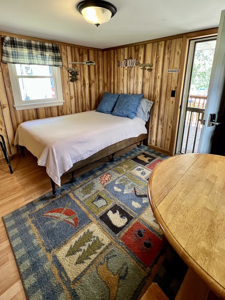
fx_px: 139
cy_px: 123
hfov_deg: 78.1
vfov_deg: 93.5
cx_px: 117
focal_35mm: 16
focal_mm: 1.57
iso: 250
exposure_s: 1/63
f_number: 1.8
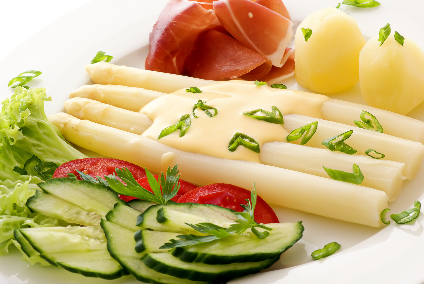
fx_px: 1769
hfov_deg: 13.7
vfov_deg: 9.2
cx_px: 212
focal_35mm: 150
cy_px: 142
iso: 100
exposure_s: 2
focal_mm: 100
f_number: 16
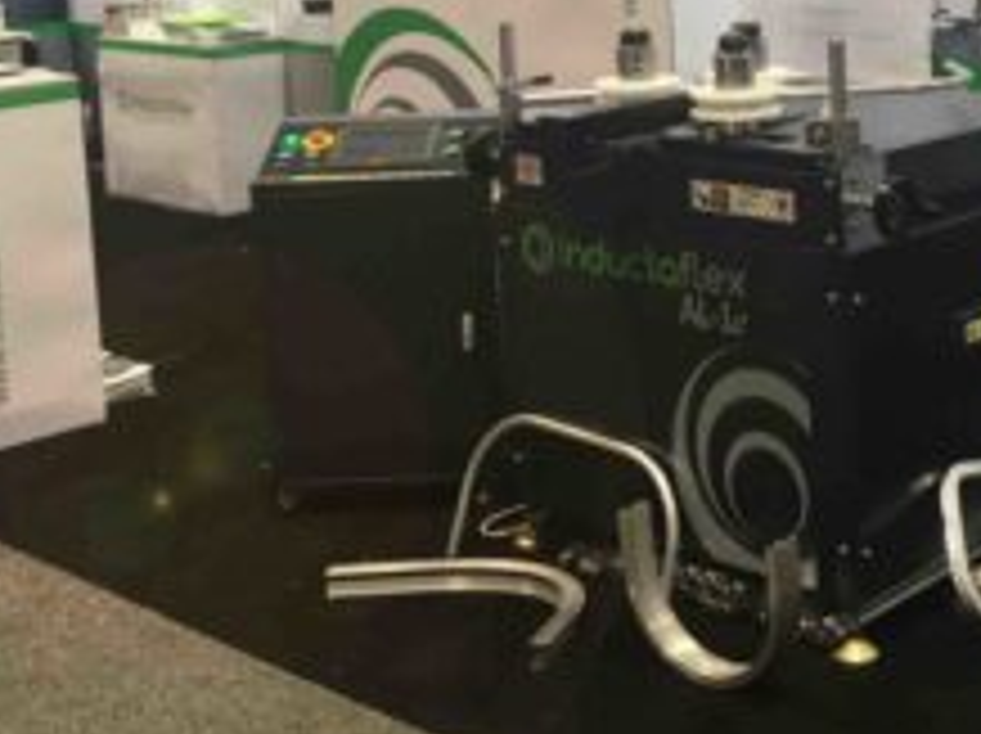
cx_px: 752
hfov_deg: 29.7
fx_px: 1812
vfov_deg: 22.3
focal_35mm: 64
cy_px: 54
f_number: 2.2
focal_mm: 4.15
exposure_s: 1/30
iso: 32
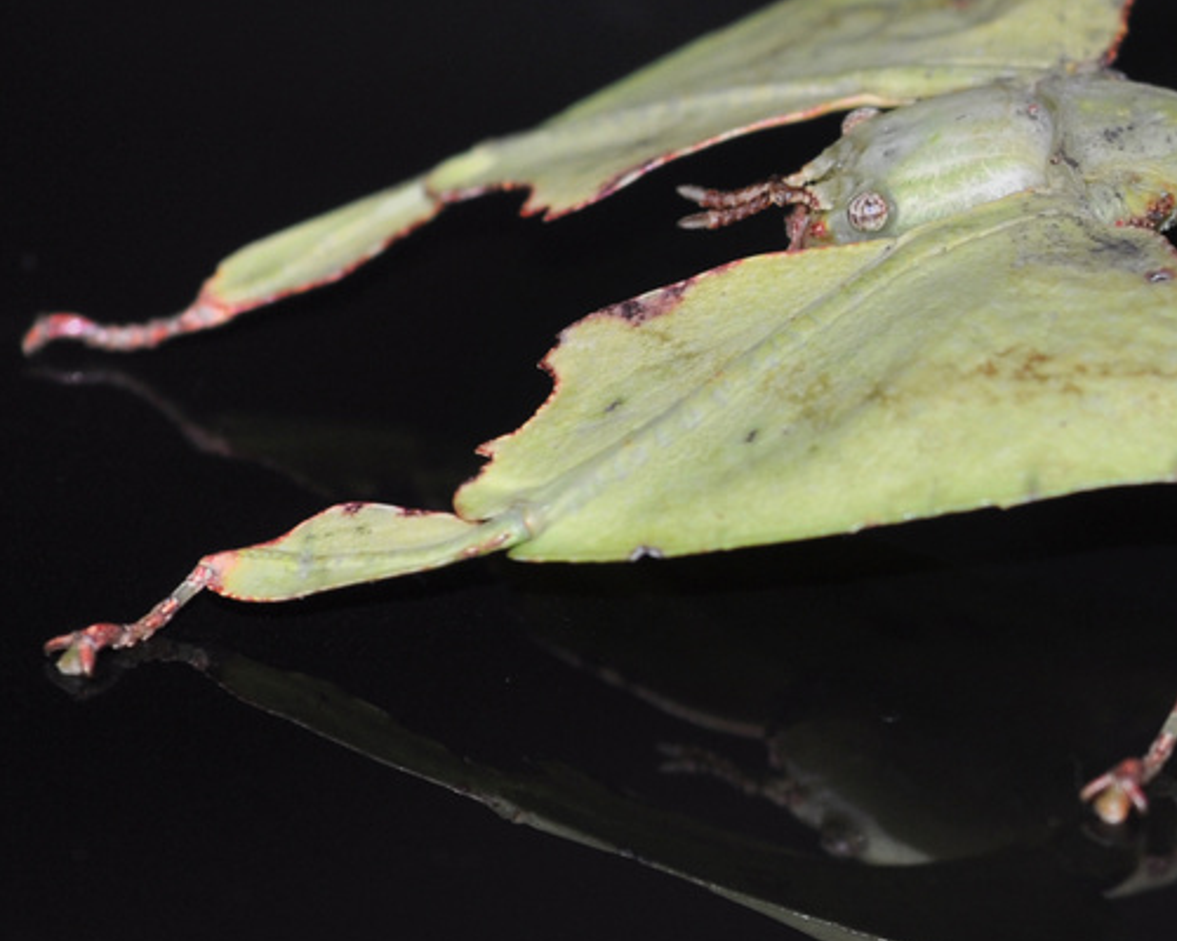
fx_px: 16739
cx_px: 1775
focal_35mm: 481
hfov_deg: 4.0
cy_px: 306
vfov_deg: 3.2
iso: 200
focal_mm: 105
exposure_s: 1/60
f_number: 6.3
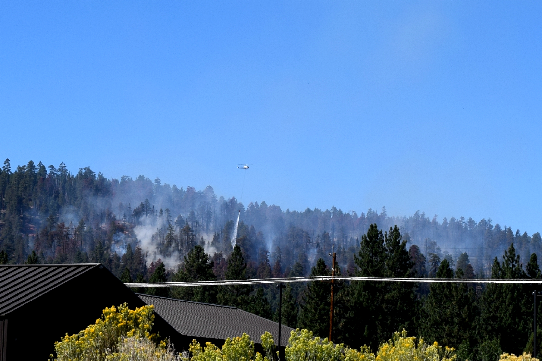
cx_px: 271
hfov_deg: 29.9
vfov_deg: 20.2
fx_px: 1016
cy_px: 180
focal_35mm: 68
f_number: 11
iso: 200
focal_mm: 45
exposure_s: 1/500
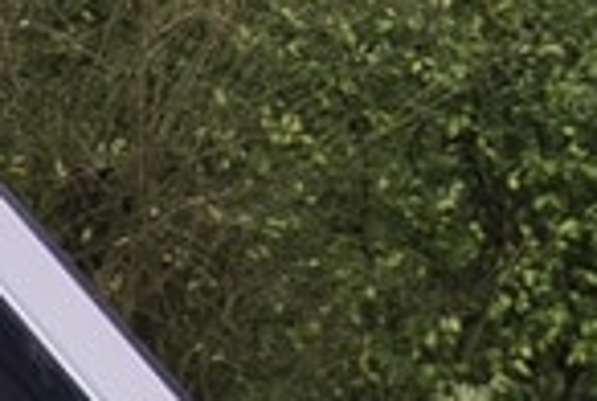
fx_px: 5484
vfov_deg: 4.1
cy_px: 855
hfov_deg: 6.0
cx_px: -834
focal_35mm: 330
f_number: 5.6
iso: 400
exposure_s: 1/100
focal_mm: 46
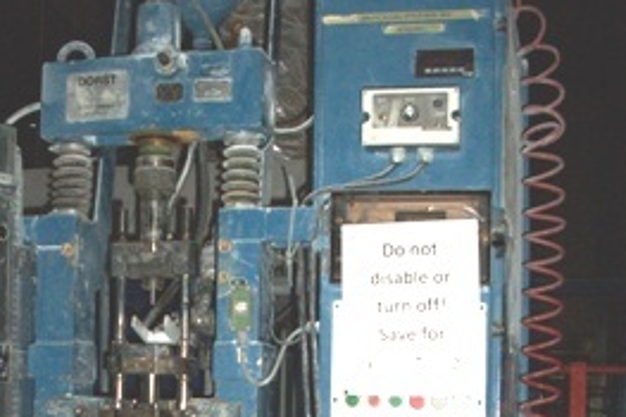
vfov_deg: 20.9
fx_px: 1077
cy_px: 450
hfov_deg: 32.3
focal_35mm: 62
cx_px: 243
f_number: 3.1
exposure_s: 1/125
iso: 200
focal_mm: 6.3
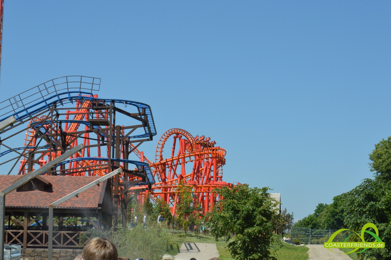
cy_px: 130
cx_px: 196
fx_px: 895
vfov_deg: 16.5
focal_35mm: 82
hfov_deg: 24.6
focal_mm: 55
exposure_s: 1/1000
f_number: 13
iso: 800
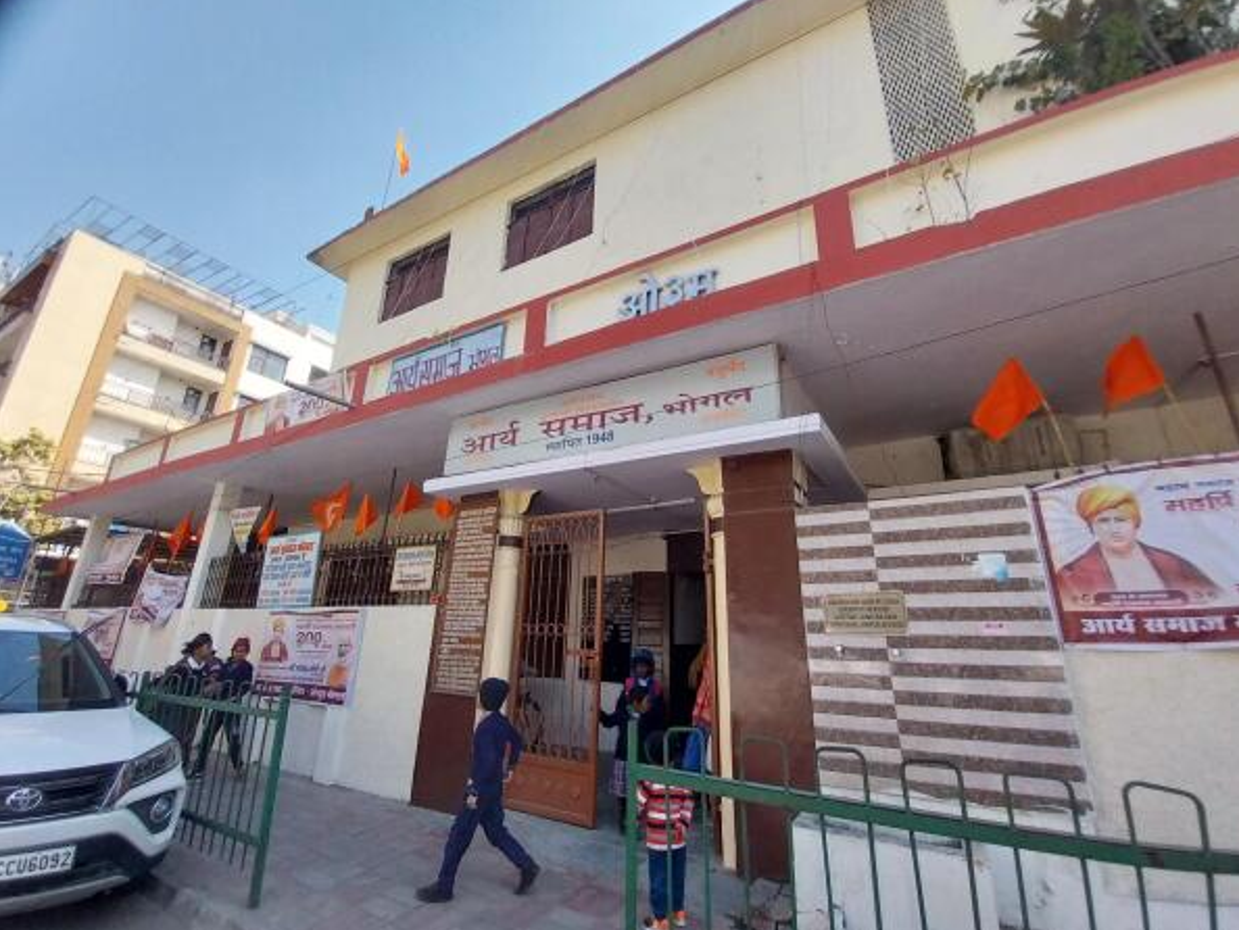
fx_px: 501
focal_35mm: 14
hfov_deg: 102.0
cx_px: 630
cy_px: 478
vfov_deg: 85.7
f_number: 2.2
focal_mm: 1.3
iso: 64
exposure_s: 1/455
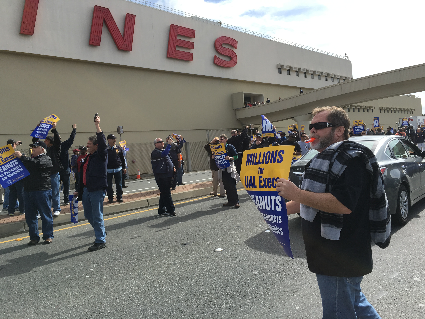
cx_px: 212
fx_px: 356
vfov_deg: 48.2
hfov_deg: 61.7
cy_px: 160
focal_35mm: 29
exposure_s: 1/1399
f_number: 2.2
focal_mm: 4.15
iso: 25
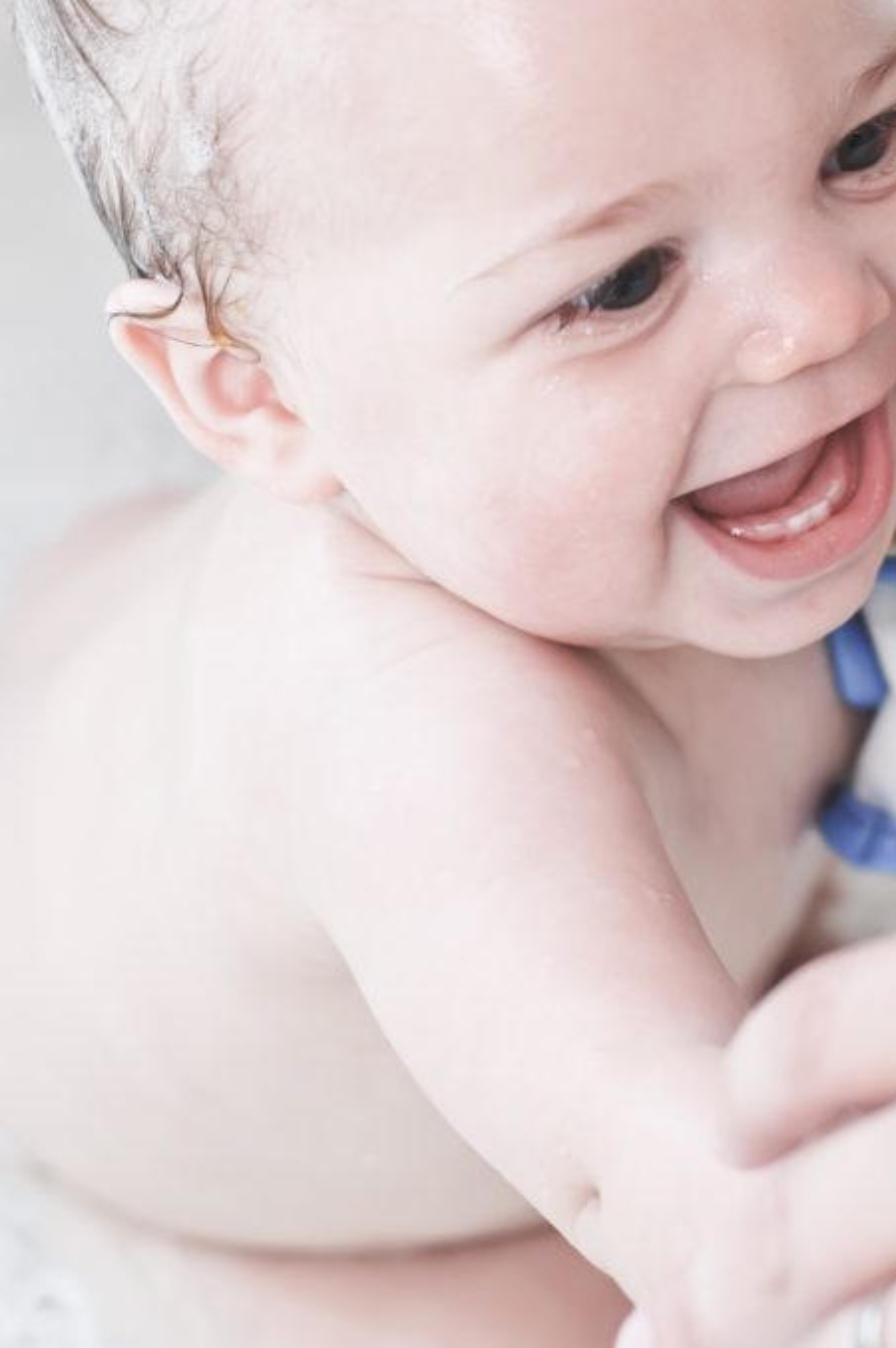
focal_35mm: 128
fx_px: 4788
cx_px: 635
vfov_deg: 15.9
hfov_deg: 10.7
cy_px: 338
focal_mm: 50
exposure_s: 1/250
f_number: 2.8
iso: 200
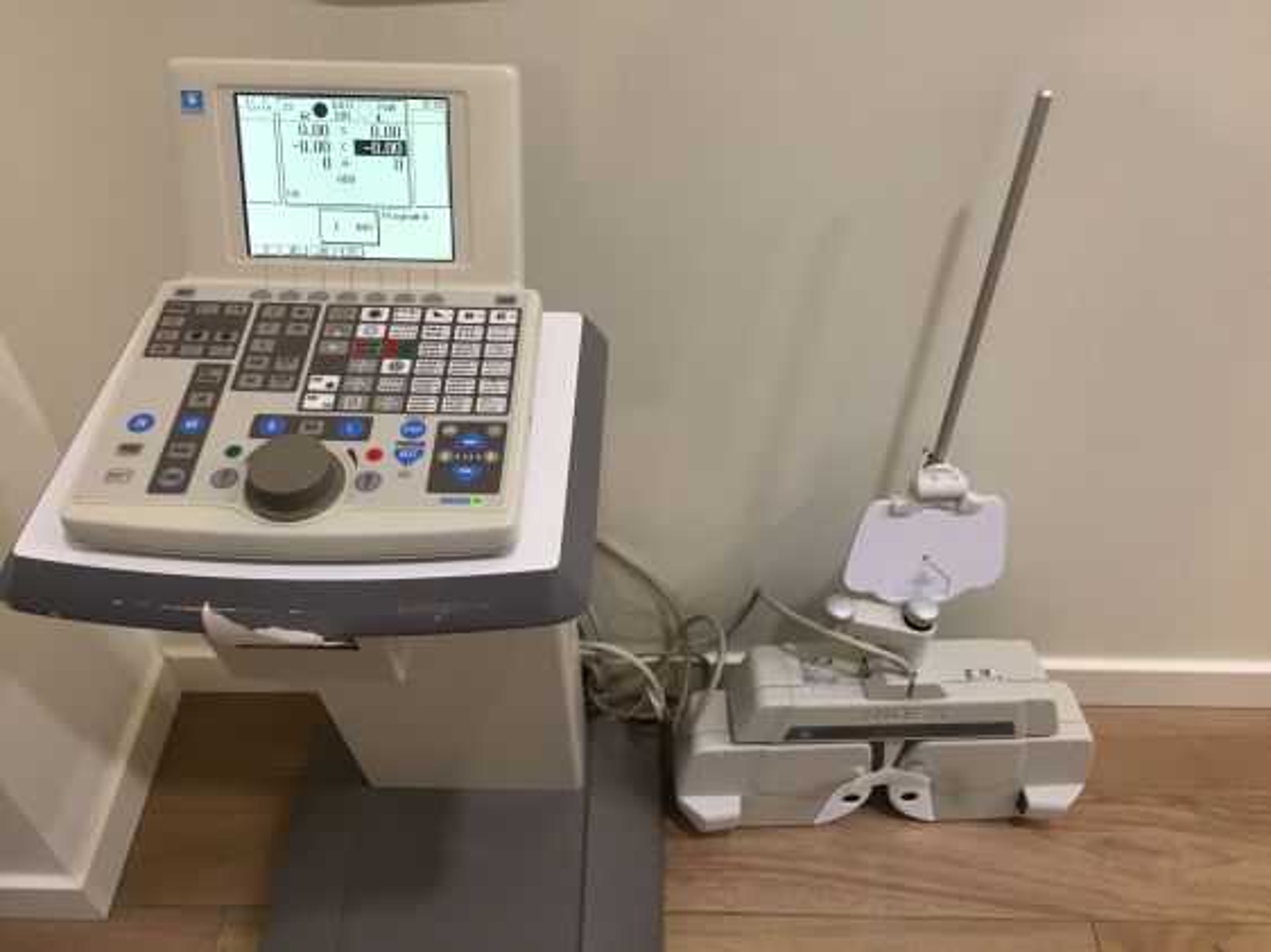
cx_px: 636
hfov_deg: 61.7
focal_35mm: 29
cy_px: 476
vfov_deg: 48.2
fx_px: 1064
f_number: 2.2
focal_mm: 4.15
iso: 125
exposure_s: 1/33
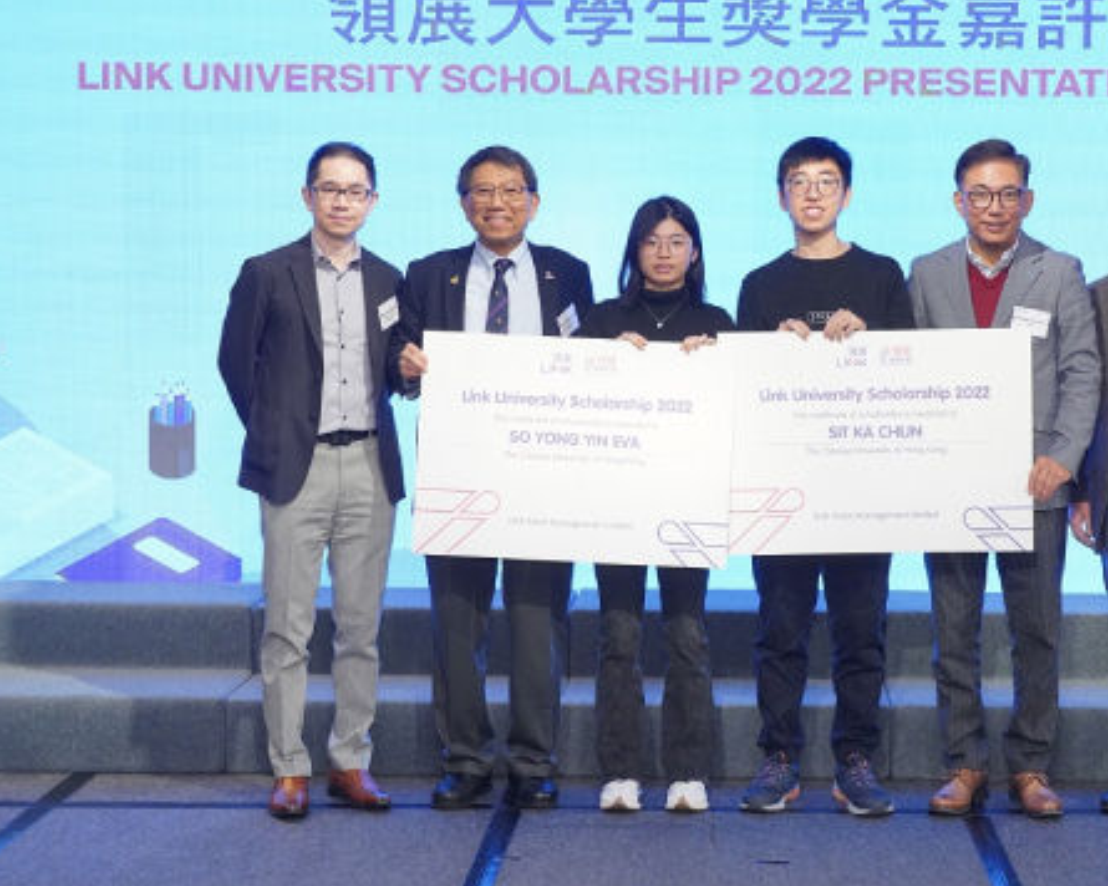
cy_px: 346
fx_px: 2197
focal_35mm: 67
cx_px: 732
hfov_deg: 28.1
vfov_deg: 22.8
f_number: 6.3
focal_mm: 46
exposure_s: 1/250
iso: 2500
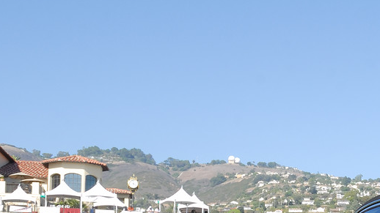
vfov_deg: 13.6
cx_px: 439
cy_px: 291
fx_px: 856
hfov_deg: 23.2
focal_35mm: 85
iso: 100
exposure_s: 1/60
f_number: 13
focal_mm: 20
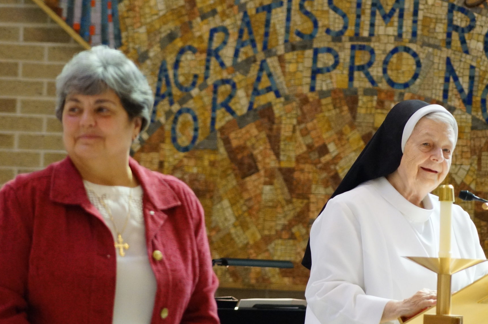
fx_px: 4876
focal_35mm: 360
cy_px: 162
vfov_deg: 3.8
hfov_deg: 5.7
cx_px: 273
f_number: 5.6
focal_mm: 200
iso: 1600
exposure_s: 1/160
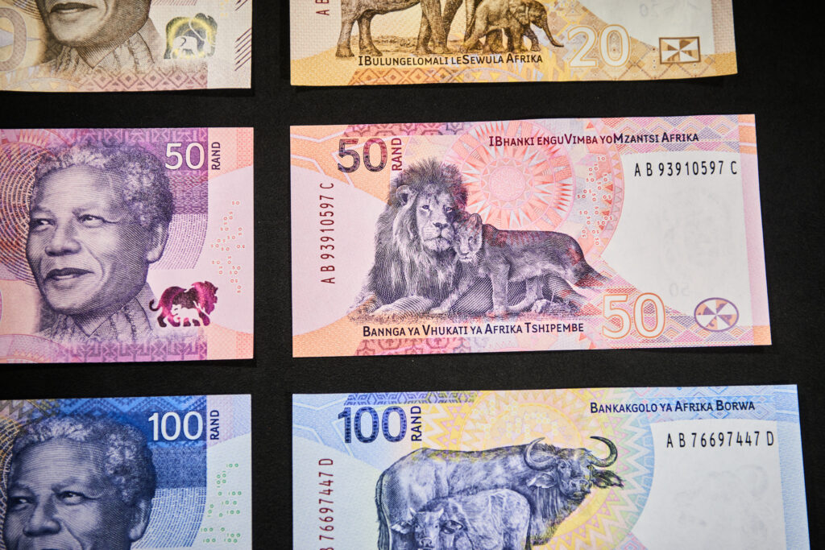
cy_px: 275
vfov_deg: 19.5
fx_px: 1604
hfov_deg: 28.8
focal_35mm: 70
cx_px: 412
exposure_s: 1/250
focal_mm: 70
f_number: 5.6
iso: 500
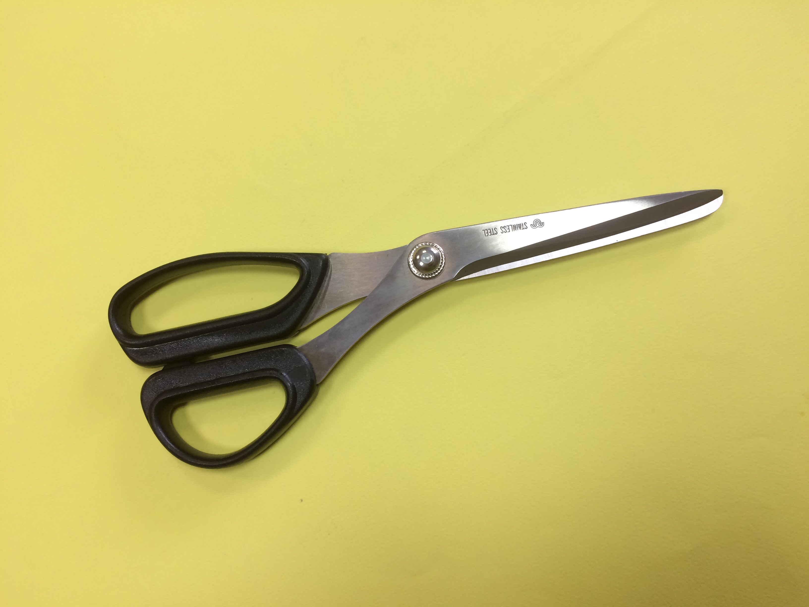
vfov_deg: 48.2
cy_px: 304
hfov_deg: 61.7
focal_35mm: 29
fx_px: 678
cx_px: 404
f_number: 2.2
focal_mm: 4.15
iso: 32
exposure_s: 1/40
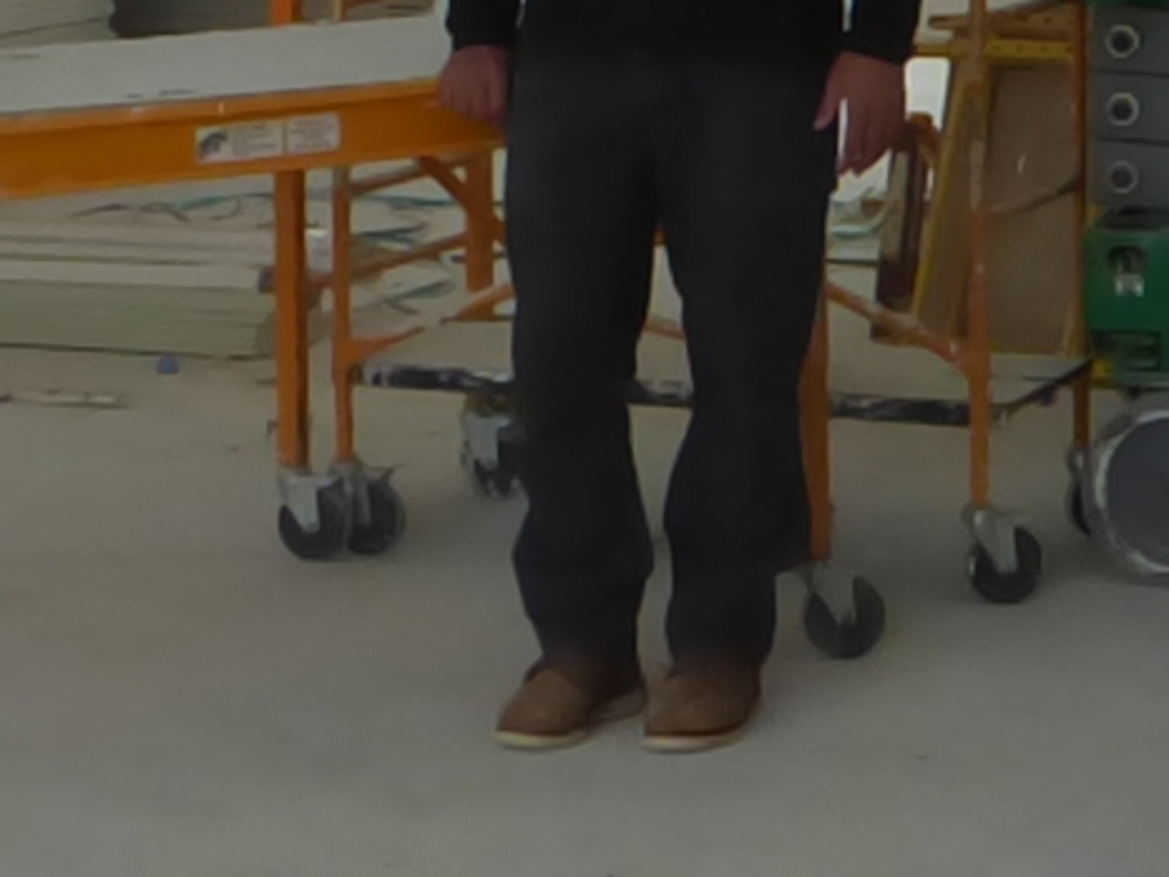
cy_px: -35
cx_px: 759
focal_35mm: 132
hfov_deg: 14.9
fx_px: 4459
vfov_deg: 11.1
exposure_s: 1/60
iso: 400
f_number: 8
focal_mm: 5.29
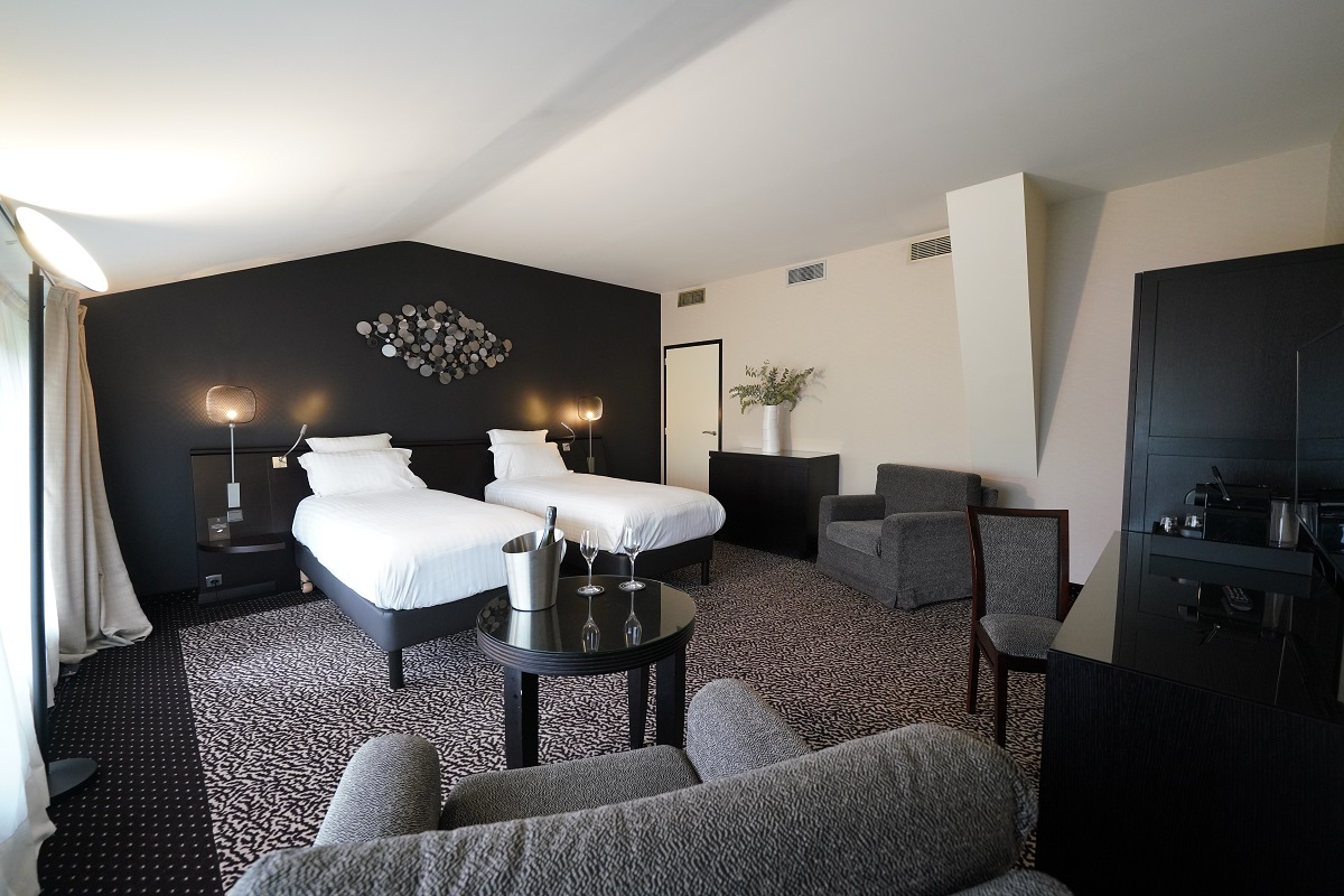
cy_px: 448
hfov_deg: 104.3
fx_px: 523
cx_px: 672
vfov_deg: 81.2
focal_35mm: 14
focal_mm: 14
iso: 2500
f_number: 5.6
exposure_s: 1/50
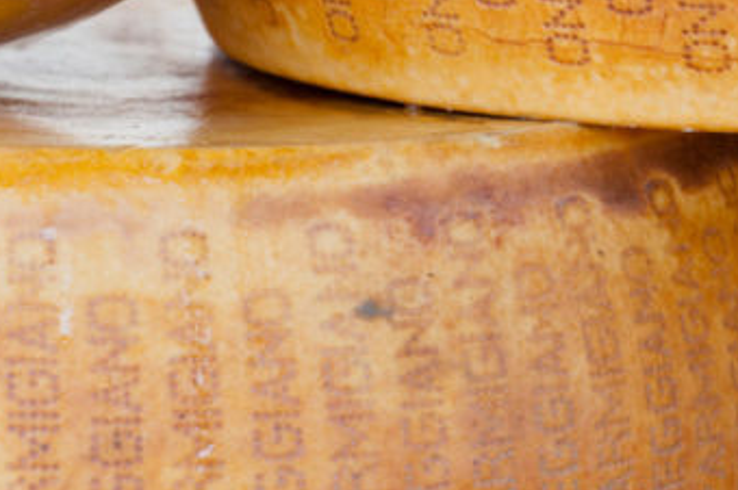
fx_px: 8827
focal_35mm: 431
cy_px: 96
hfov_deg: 4.8
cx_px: 56
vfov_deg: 3.2
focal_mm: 122
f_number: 4.5
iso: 200
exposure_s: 1/100
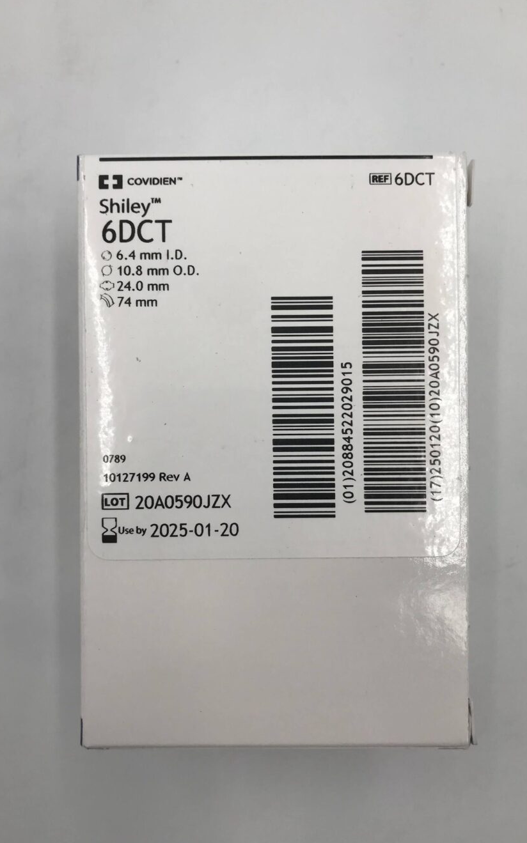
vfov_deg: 62.9
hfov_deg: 41.8
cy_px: 423
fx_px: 690
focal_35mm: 30
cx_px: 262
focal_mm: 3.99
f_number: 1.8
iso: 20
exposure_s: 1/271
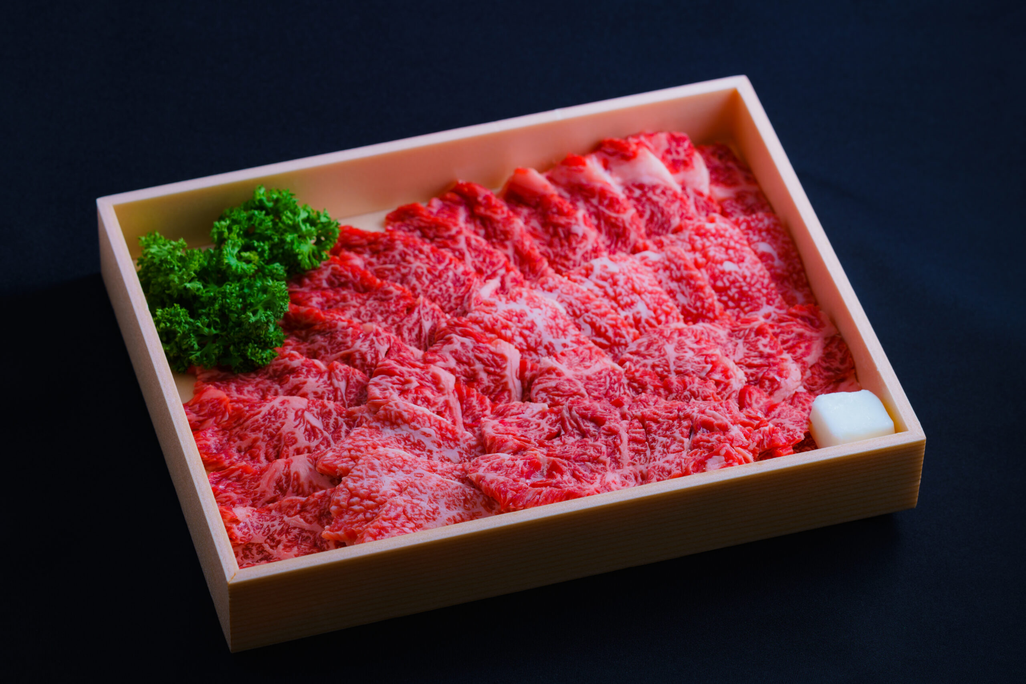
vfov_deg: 10.2
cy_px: 342
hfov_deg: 15.2
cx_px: 513
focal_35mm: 135
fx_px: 3848
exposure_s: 1/125
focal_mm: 135
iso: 100
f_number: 8
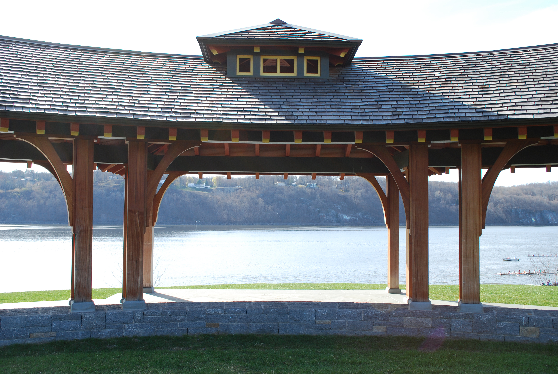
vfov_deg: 37.0
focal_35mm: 36
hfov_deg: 53.1
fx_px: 559
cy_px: 187
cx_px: 279
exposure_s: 1/125
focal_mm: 24
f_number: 9
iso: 200
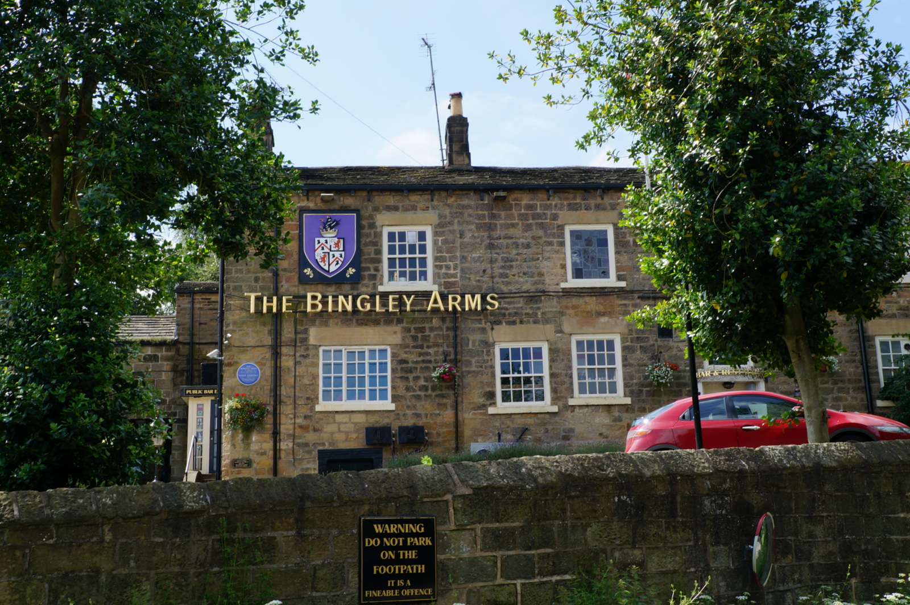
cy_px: 302
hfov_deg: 41.1
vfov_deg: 28.0
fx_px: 1212
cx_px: 455
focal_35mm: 48
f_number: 11
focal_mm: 32
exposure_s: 1/80
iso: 100
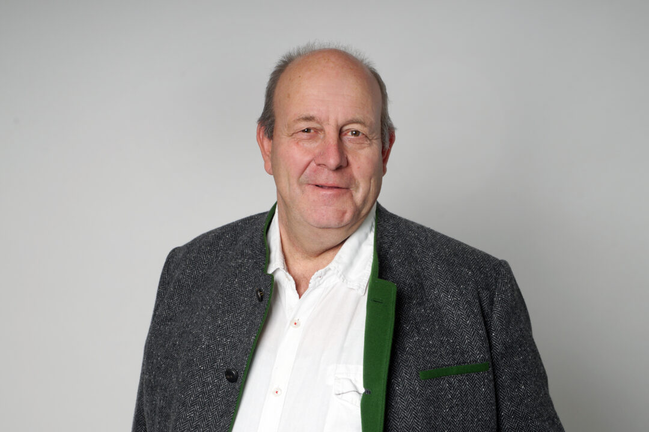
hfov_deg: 33.4
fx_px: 1082
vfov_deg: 22.6
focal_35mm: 60
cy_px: 216
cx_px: 324
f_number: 10
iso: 160
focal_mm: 60
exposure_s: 1/125
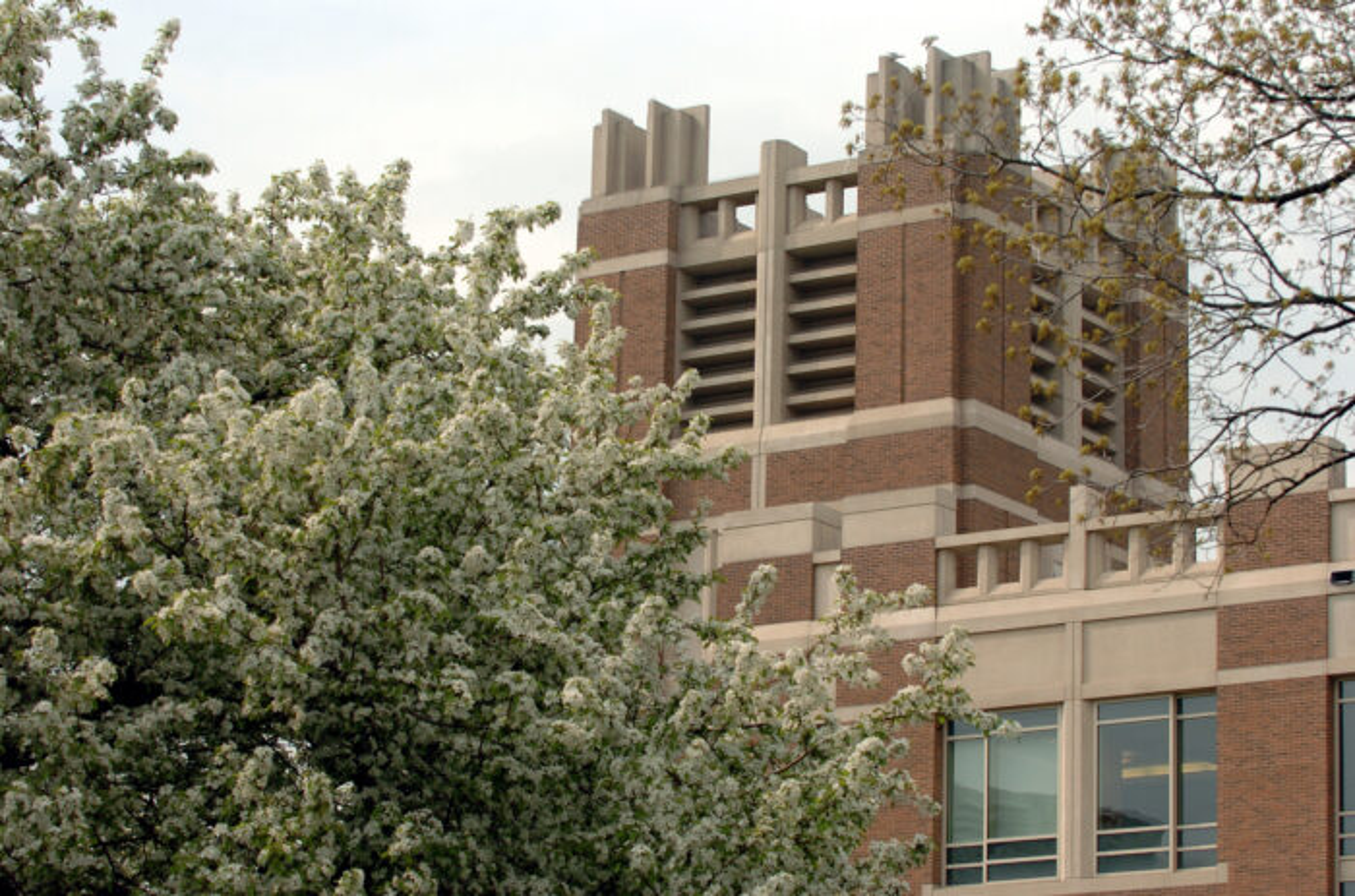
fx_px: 3942
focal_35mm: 105
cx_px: 678
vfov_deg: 13.0
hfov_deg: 19.5
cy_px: 448
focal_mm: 70
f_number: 7.1
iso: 200
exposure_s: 1/500
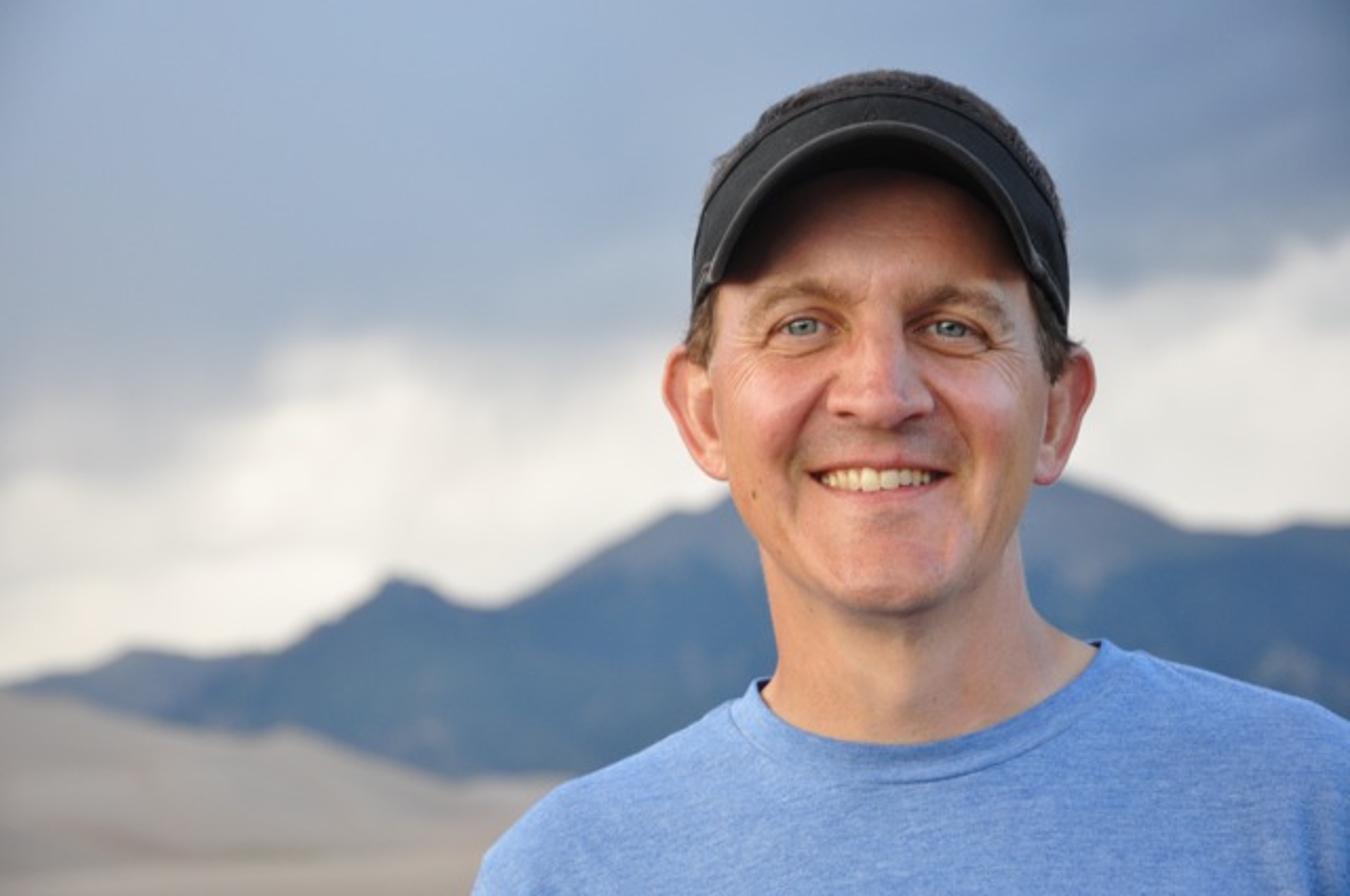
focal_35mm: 120
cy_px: 448
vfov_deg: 11.4
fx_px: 4494
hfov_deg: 17.1
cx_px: 675
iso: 400
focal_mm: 80
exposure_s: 1/40
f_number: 7.1
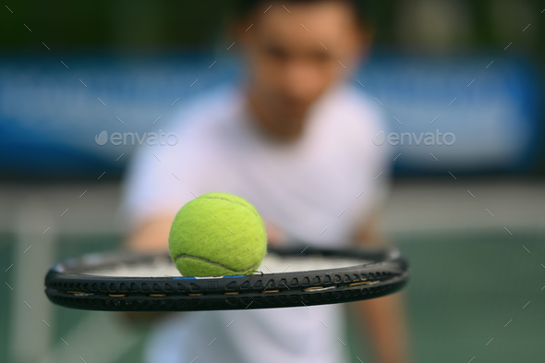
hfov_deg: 23.9
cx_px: 272
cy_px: 182
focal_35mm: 85
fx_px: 1286
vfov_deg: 16.1
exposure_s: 1/2500
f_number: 2
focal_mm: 85
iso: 320
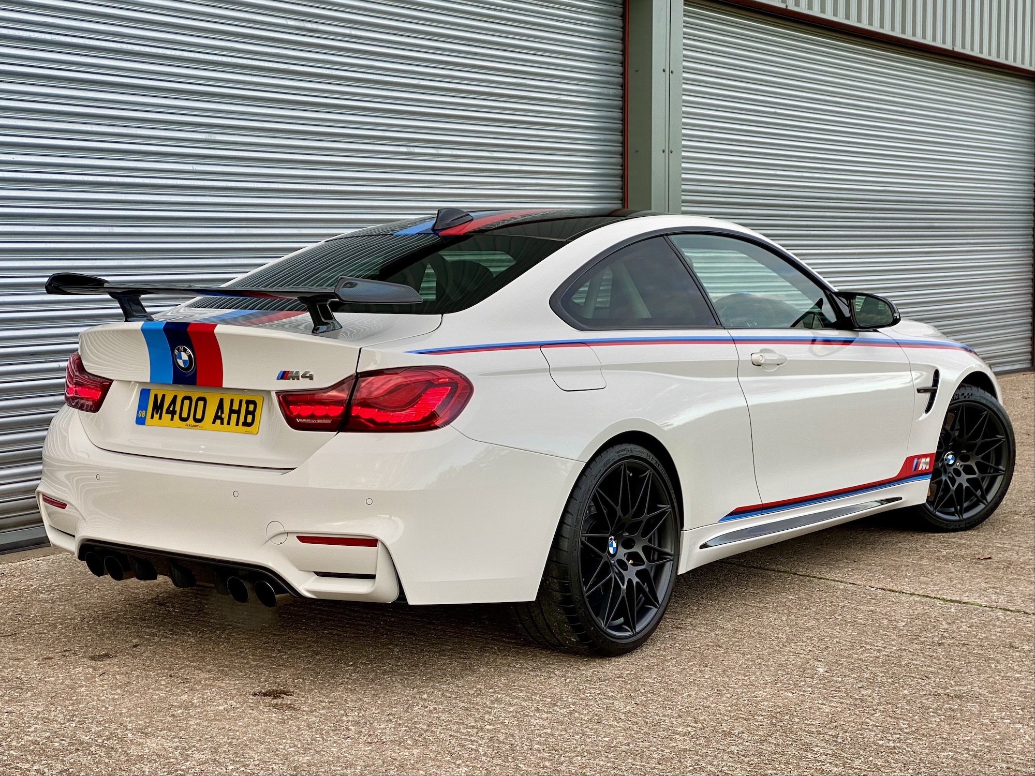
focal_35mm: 52
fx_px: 1555
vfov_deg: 28.0
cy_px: 388
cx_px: 518
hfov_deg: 36.8
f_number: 2
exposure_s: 1/143
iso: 20
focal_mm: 6
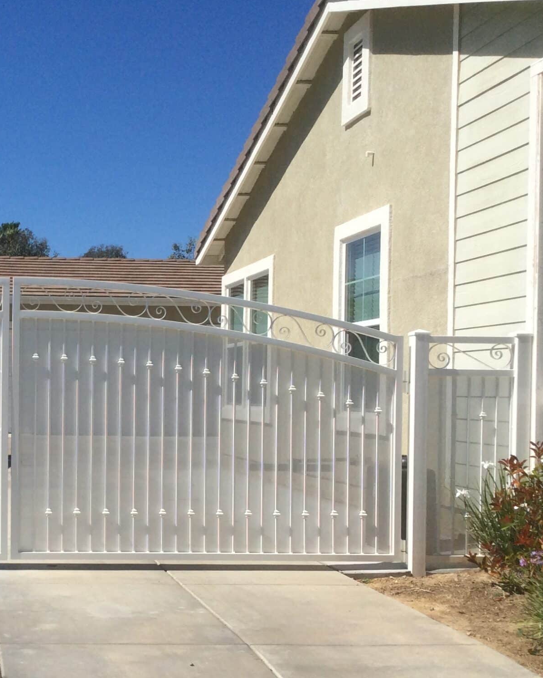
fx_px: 1105
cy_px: 401
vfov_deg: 34.1
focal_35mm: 55
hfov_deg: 26.3
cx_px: 16
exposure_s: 1/2865
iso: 32
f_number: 2.4
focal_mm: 3.3
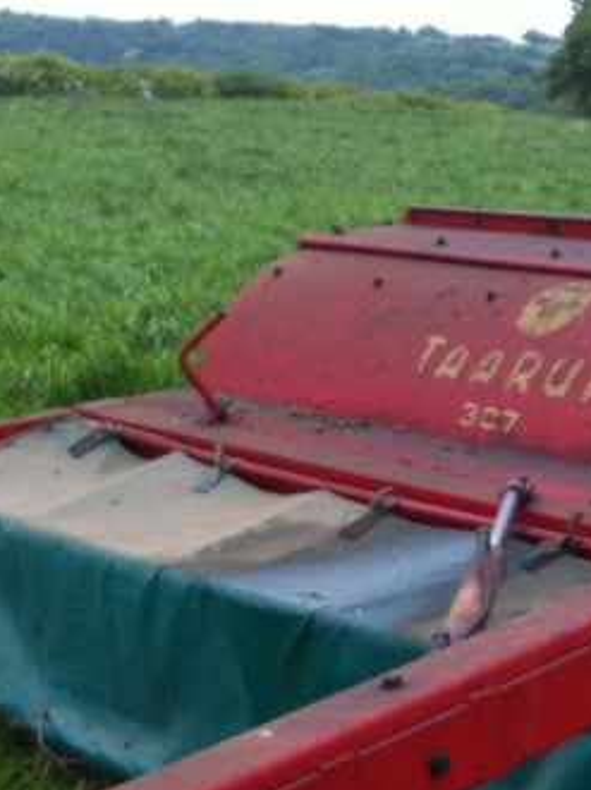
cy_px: 493
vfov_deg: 18.0
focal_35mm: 109
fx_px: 2484
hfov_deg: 13.1
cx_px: 761
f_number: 2.8
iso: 80
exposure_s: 1/142
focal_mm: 3.85
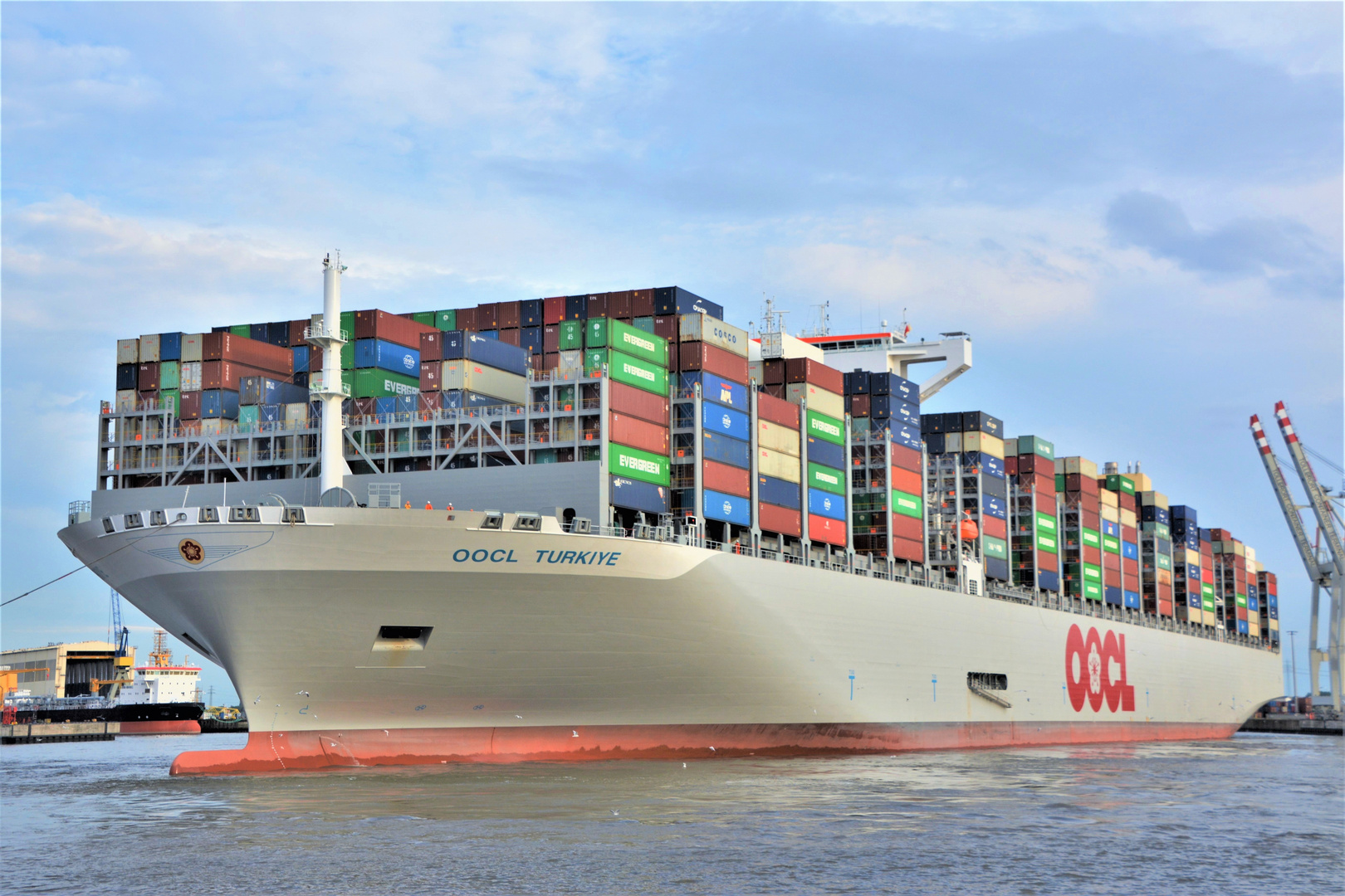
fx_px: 1961
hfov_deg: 37.9
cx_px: 672
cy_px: 448
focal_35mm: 52
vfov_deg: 25.8
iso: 200
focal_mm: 35
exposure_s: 1/250
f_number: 8
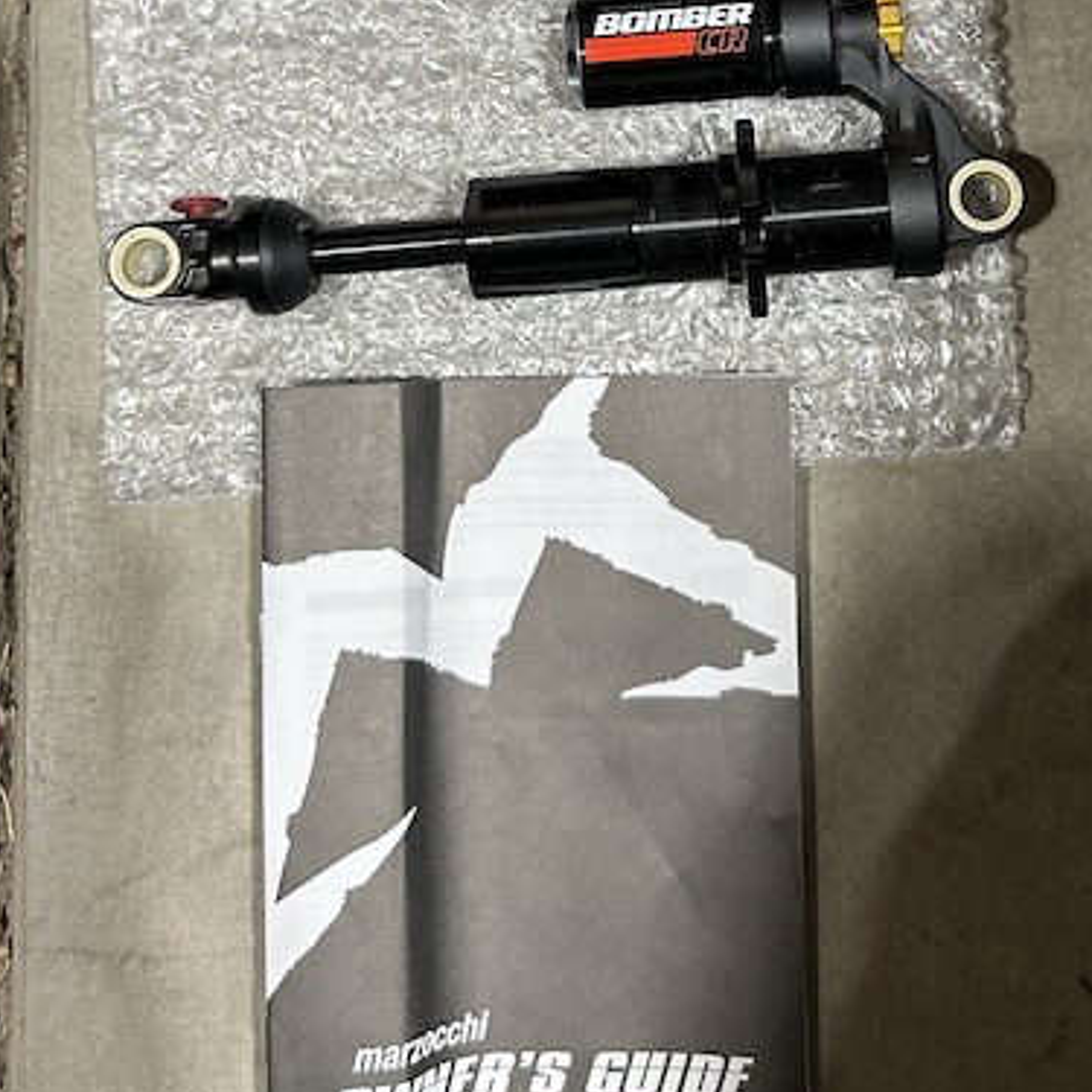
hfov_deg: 34.5
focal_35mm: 49
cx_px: 690
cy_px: 154
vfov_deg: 33.2
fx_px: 1749
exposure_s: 1/60
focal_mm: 5.7
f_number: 1.5
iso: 125
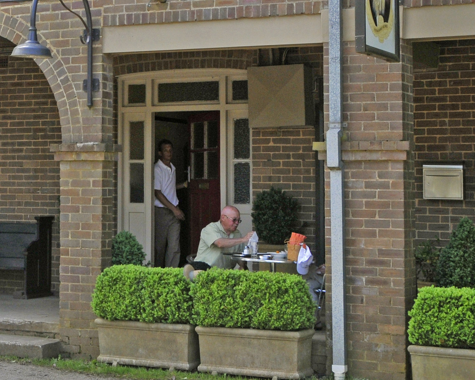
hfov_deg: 18.9
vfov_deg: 15.5
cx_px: -22
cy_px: 37
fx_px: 1378
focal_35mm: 98
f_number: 6.3
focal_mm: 26
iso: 400
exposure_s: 1/200
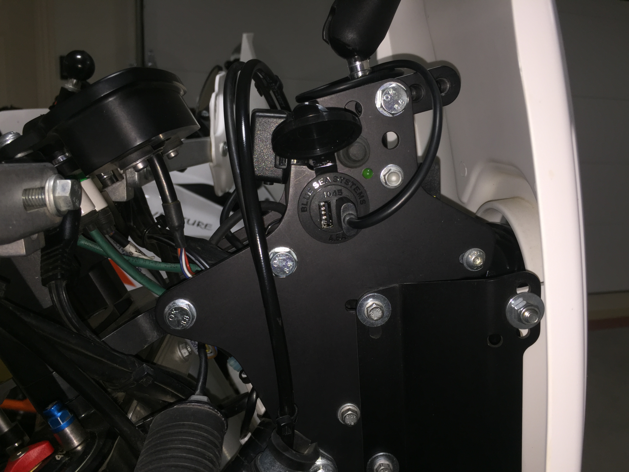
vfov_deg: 48.2
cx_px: 314
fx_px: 527
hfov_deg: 61.7
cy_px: 236
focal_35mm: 29
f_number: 2.2
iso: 32
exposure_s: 1/99
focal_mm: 4.15
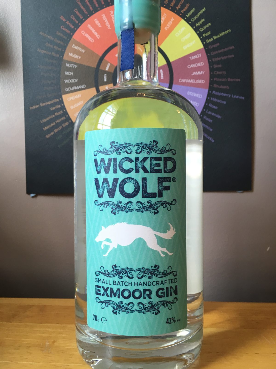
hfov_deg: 48.2
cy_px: 184
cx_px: 138
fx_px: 308
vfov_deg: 61.7
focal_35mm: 29
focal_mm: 4.15
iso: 40
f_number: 2.2
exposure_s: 1/33
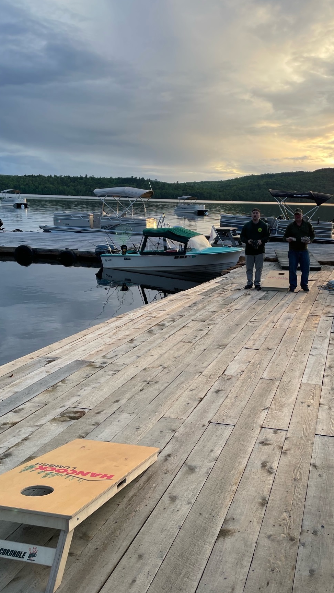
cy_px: 337
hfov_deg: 35.4
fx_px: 520
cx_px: 216
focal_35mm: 33
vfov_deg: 59.3
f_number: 1.6
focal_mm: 4.2
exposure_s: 1/288
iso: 32
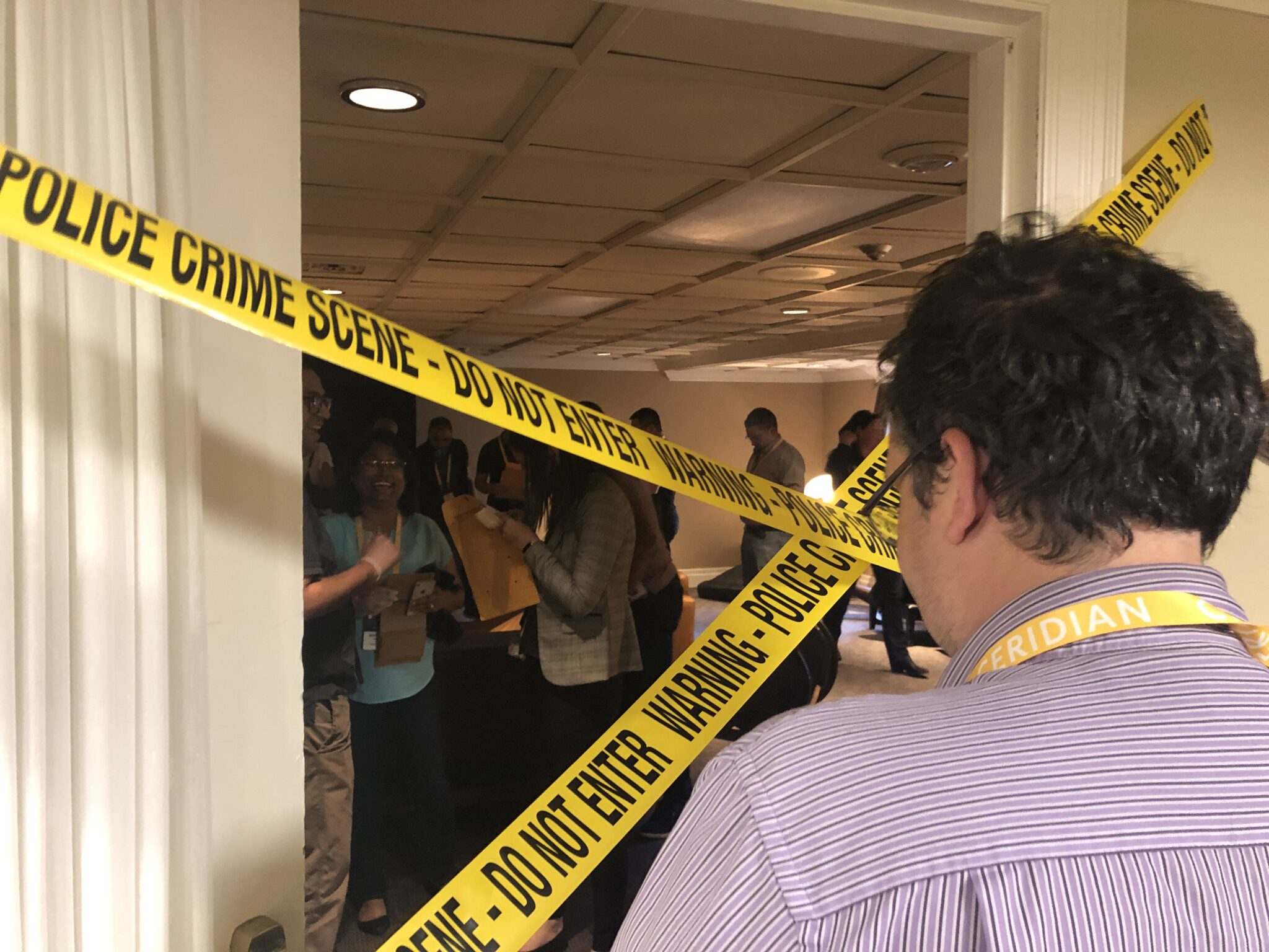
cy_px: 476
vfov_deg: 49.7
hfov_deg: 63.4
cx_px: 634
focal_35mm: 28
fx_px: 1026
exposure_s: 1/30
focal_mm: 3.99
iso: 400
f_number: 1.8
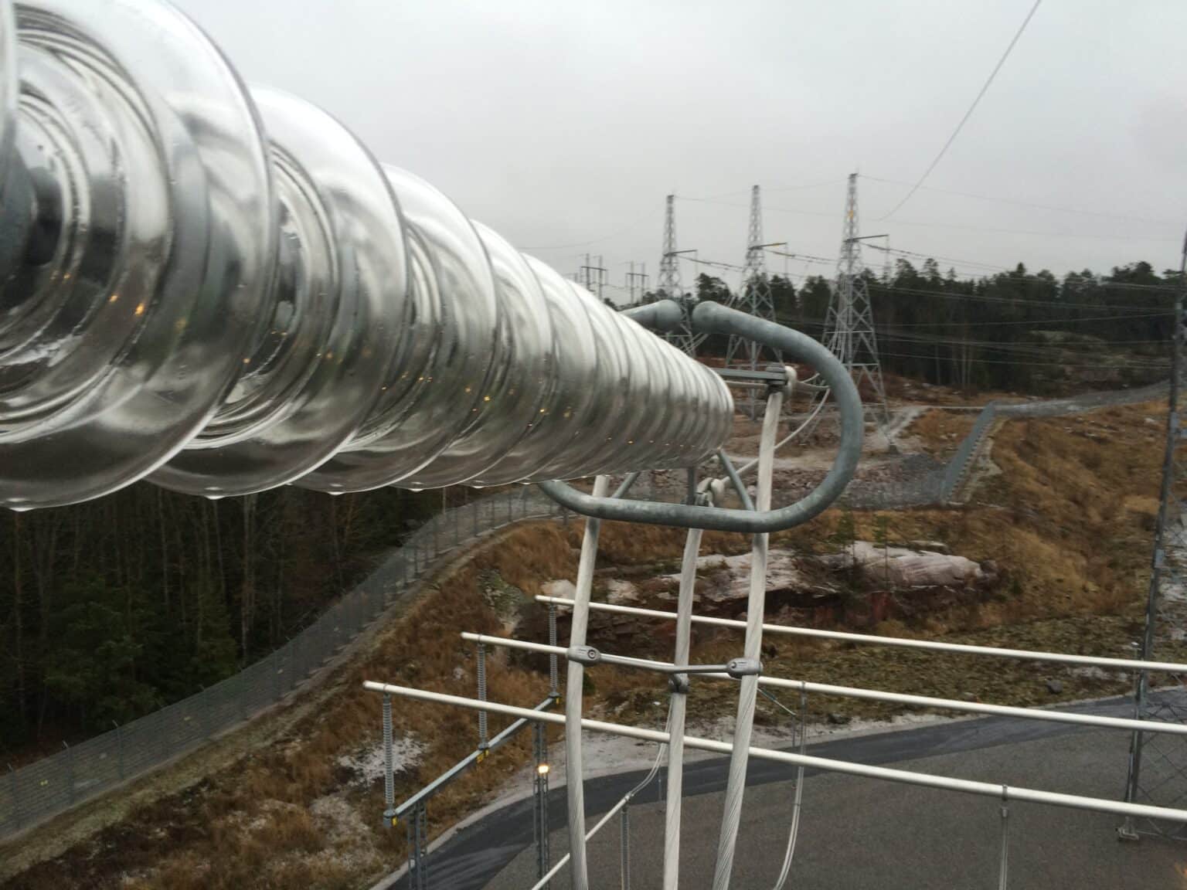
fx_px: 994
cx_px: 594
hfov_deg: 61.7
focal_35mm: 29
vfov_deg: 48.2
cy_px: 445
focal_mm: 4.15
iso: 64
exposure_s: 1/100
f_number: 2.2
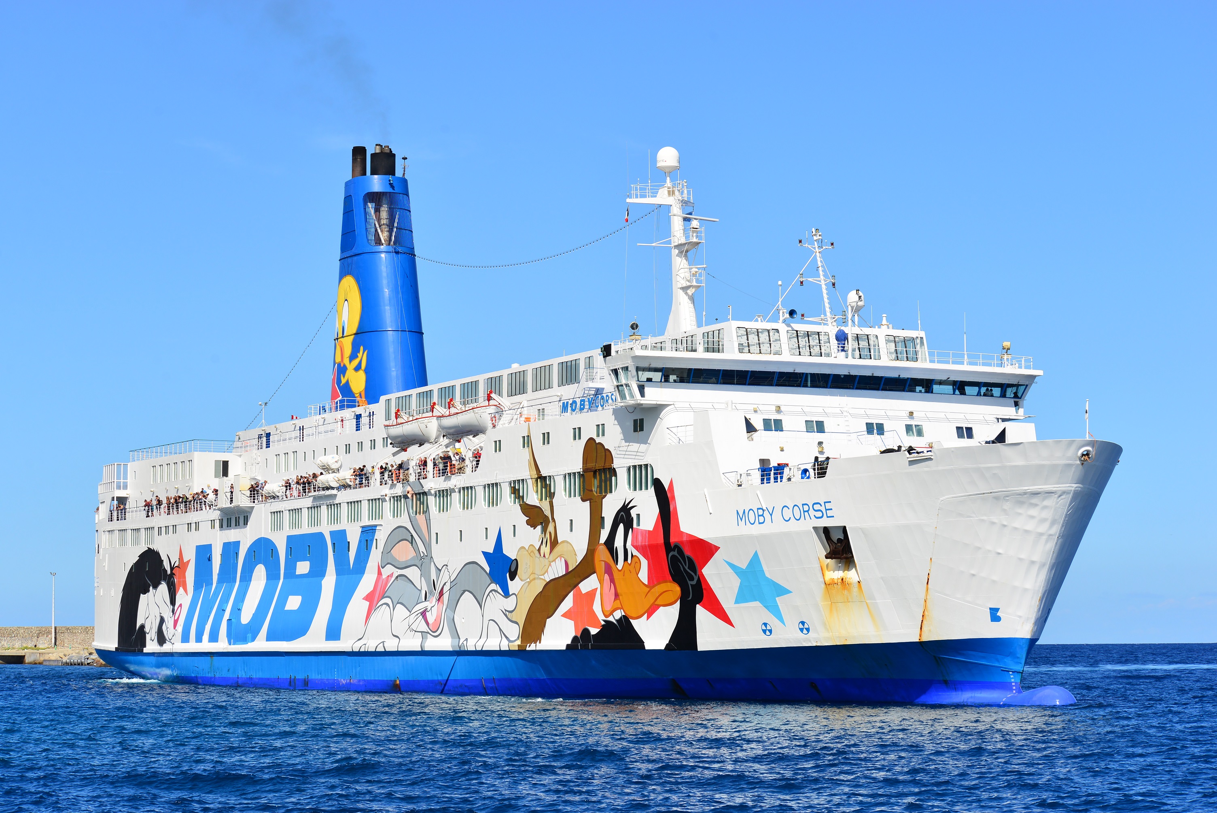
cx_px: 608
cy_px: 406
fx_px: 3213
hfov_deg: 21.5
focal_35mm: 95
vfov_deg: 14.4
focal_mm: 95
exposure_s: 1/500
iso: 200
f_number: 10
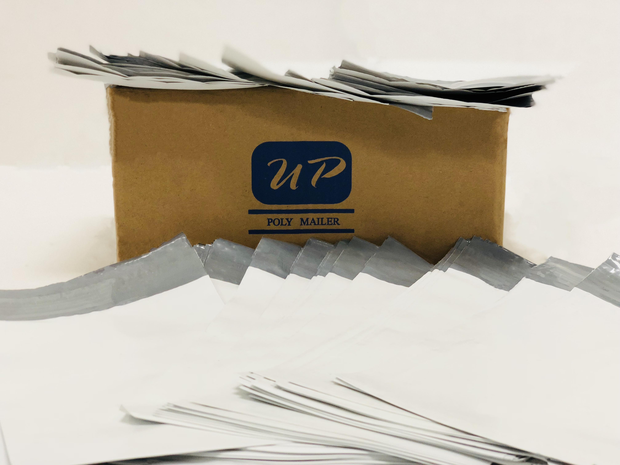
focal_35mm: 52
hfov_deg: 36.8
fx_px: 931
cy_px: 232
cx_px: 310
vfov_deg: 28.0
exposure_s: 1/60
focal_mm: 6
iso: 125
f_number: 2.4
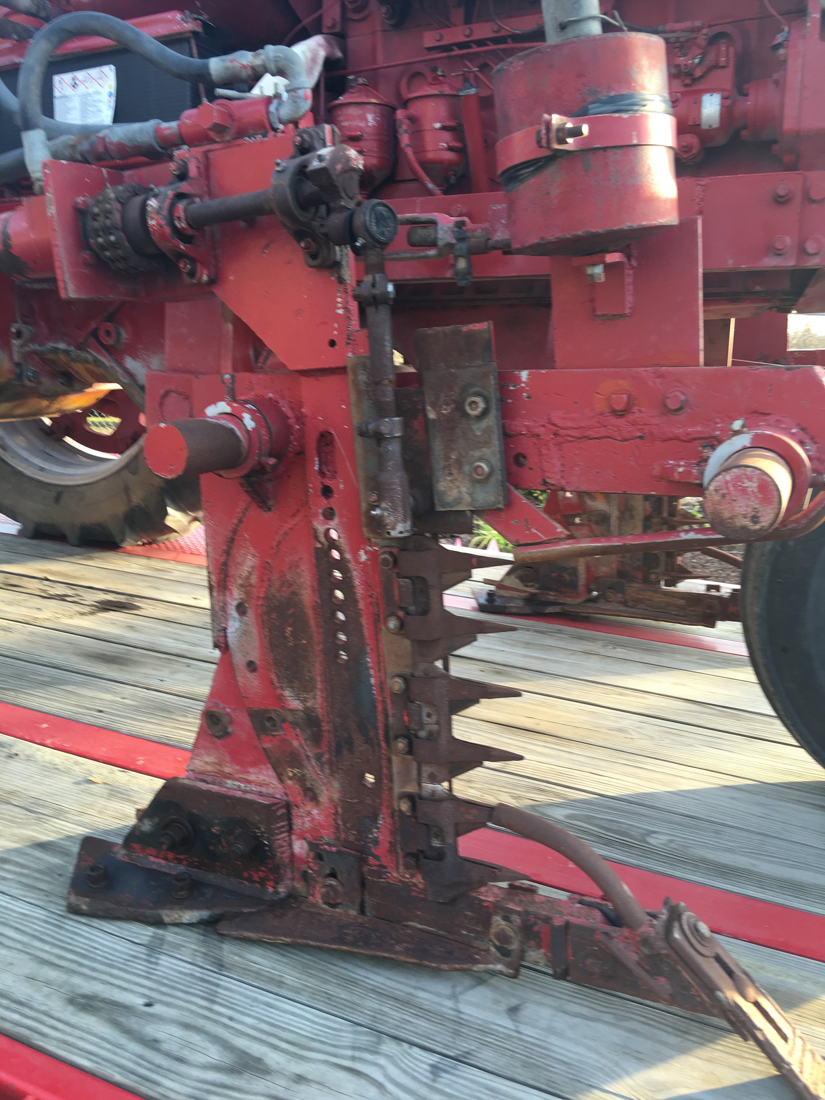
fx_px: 922
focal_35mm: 29
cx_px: 412
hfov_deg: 48.2
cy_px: 550
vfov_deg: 61.7
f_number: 2.2
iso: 25
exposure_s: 1/60
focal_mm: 4.15
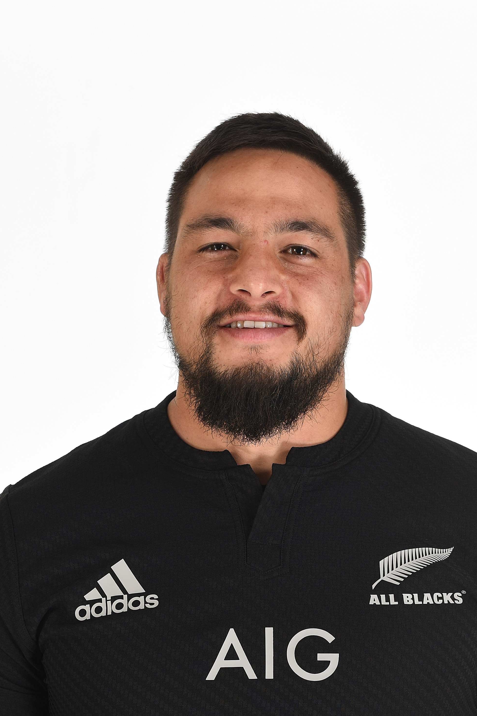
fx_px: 1510
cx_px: 248
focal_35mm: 76
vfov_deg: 26.6
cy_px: 402
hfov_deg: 17.9
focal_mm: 62
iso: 200
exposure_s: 1/200
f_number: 8
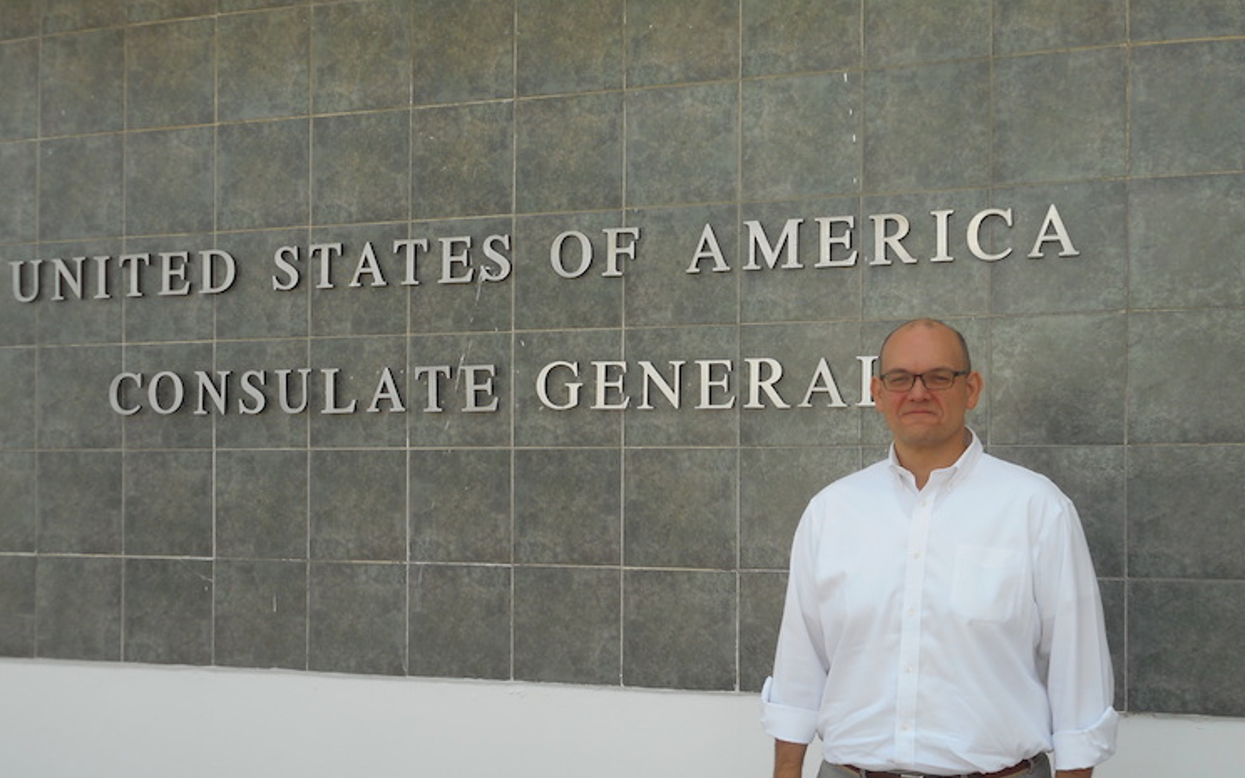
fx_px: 1595
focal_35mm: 47
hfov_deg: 42.6
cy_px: 469
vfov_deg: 27.4
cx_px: 621
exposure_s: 1/200
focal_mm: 7.9
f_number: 4.7
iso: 80
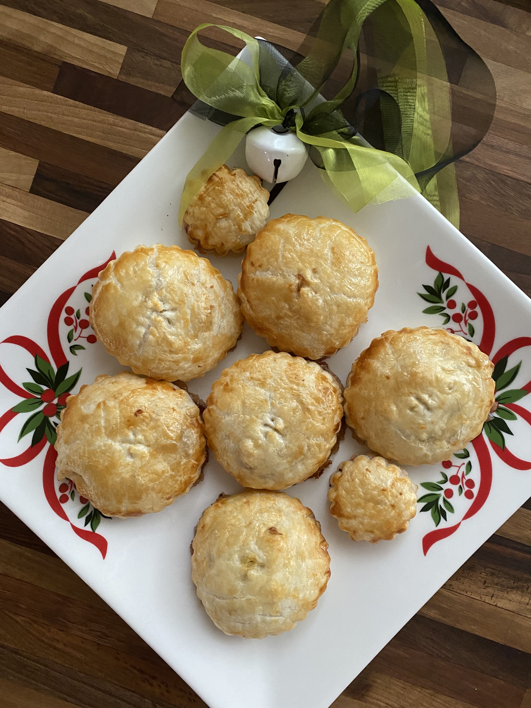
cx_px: 266
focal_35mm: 26
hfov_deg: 53.1
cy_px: 354
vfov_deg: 67.3
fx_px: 532
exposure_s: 1/44
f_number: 1.8
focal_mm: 4.25
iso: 500
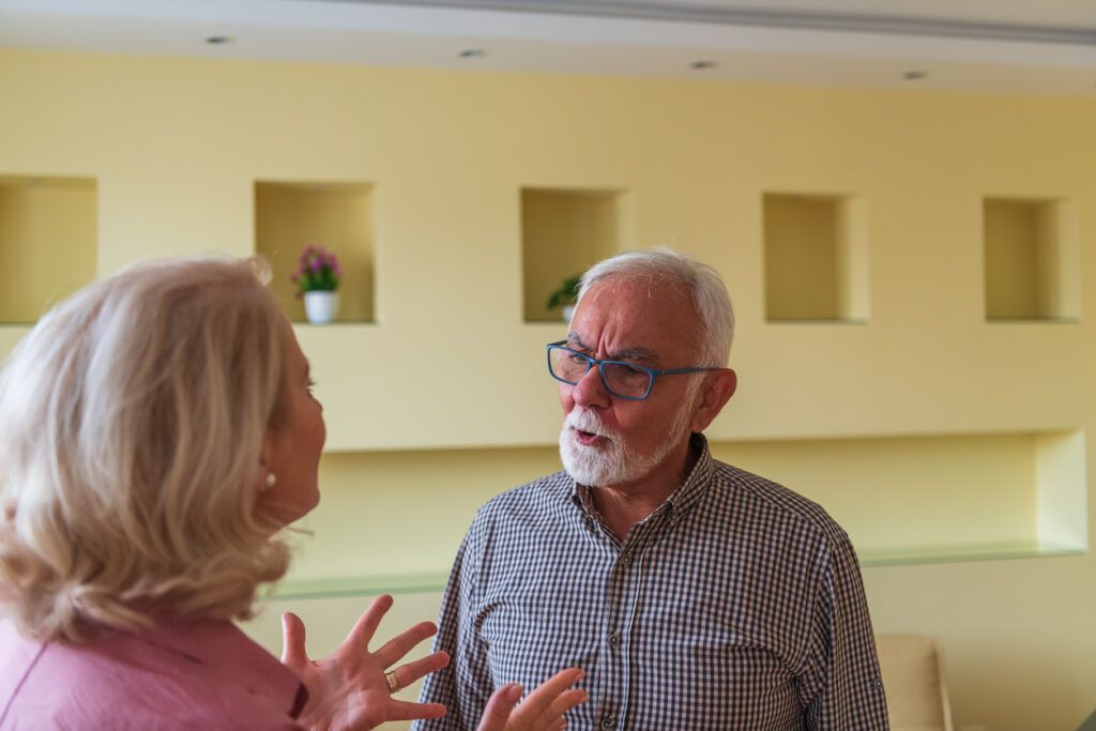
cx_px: 548
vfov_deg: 31.9
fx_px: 1279
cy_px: 366
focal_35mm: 42
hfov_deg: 46.4
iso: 640
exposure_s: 1/160
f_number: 2.8
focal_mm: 42
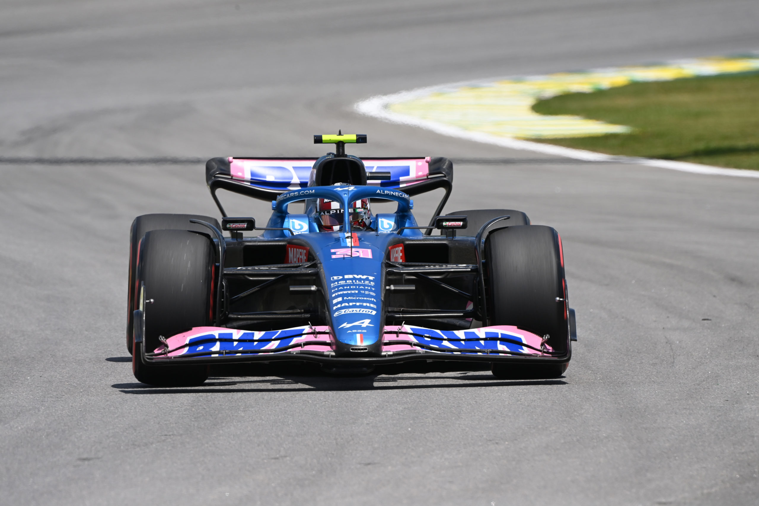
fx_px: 11806
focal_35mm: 560
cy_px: 253
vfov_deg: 2.5
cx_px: 380
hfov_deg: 3.7
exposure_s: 1/1600
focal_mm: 560
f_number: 9
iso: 400
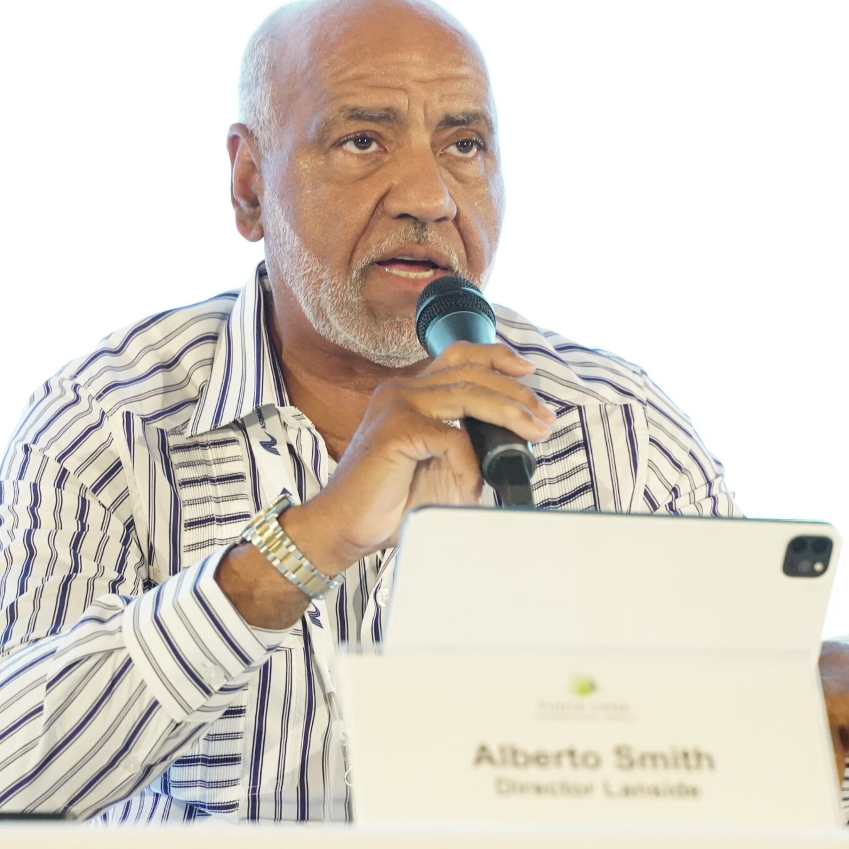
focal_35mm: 144
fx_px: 3996
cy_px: 427
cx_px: 340
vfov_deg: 12.1
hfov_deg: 12.1
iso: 8000
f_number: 4
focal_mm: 75
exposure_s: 1/320
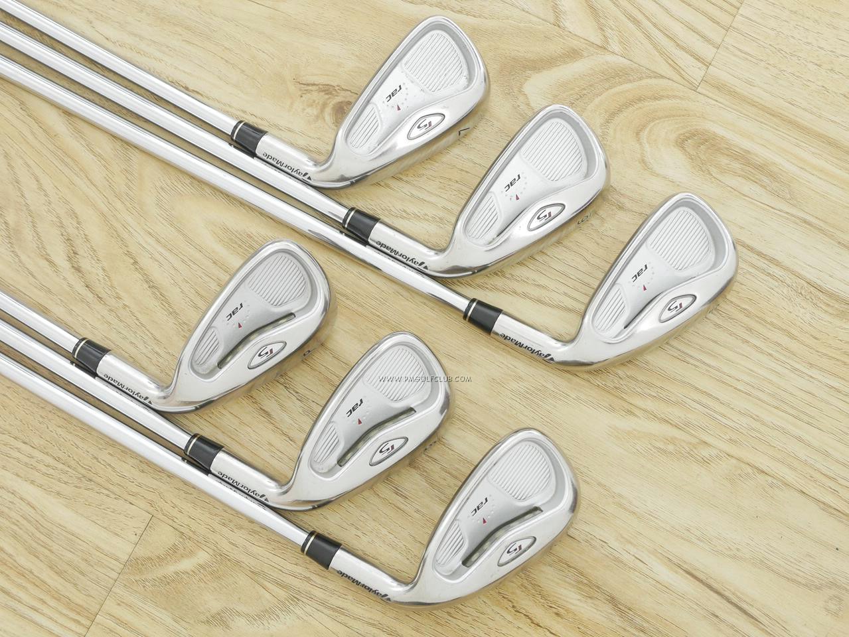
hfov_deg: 38.2
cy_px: 318
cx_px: 424
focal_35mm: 50
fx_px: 1227
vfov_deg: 29.1
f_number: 4.5
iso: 1600
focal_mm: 25
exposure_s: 1/40
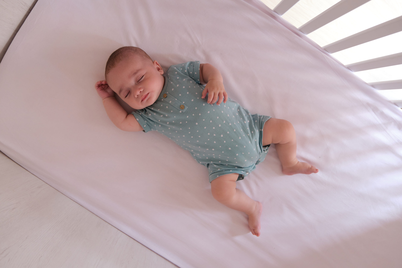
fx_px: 301
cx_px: 201
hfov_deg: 67.4
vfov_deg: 47.9
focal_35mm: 27
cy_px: 134
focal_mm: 18.2
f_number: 2.8
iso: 250
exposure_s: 1/60
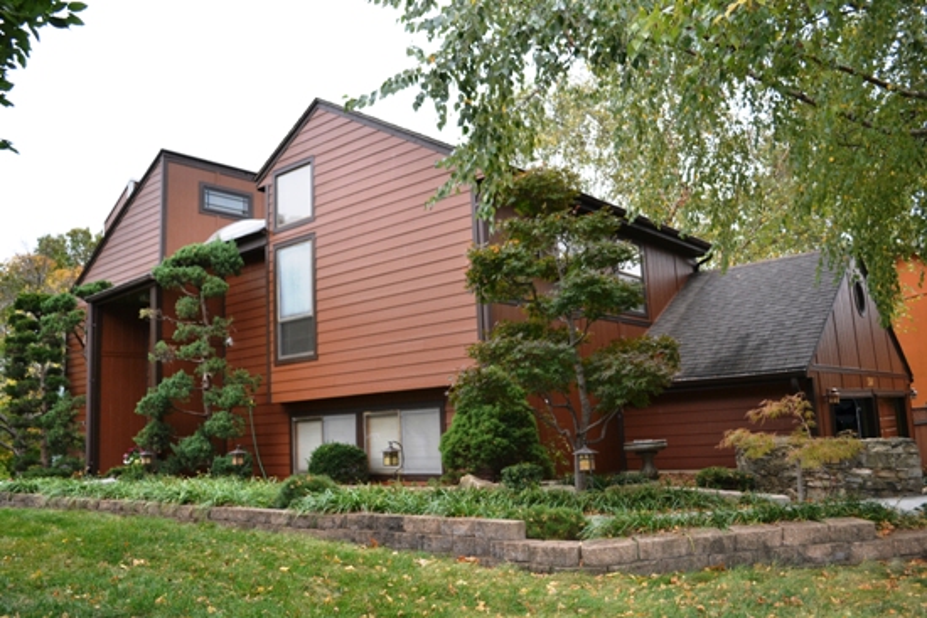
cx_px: 464
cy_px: 309
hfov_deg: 61.9
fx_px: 773
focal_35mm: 30
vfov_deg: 43.6
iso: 180
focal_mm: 20
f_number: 4
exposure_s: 1/125
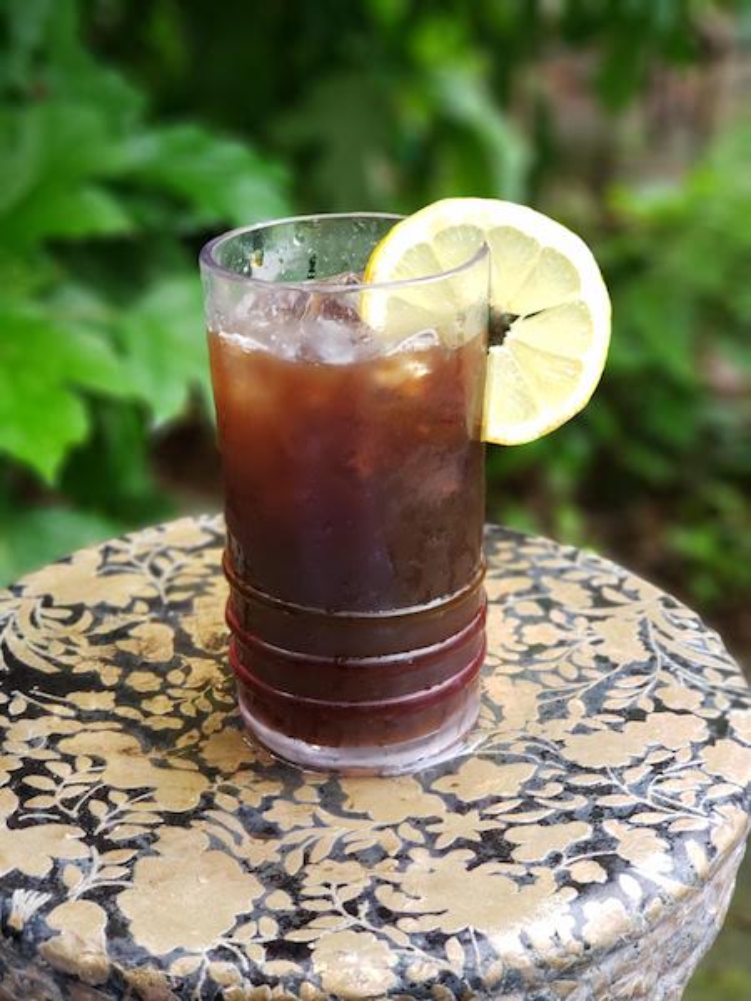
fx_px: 1504
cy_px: 500
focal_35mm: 52
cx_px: 376
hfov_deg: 28.0
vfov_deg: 36.8
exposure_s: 1/30
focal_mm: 6
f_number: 2.4
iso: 200
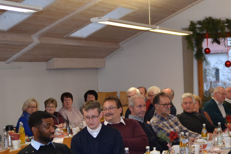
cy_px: 77
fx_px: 553
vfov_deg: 15.9
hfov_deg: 23.2
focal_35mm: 86
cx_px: 190
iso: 400
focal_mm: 25
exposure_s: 1/100
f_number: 4
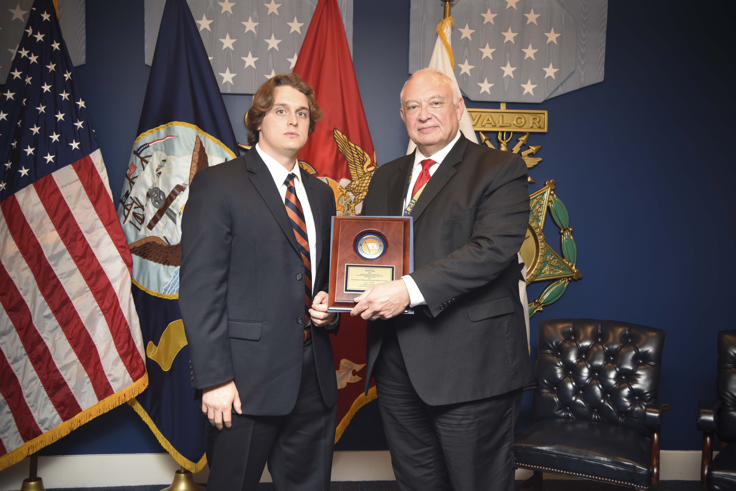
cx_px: 368
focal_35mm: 38
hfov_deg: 50.7
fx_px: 777
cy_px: 246
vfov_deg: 35.1
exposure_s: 1/200
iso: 1000
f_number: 7.1
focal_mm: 38
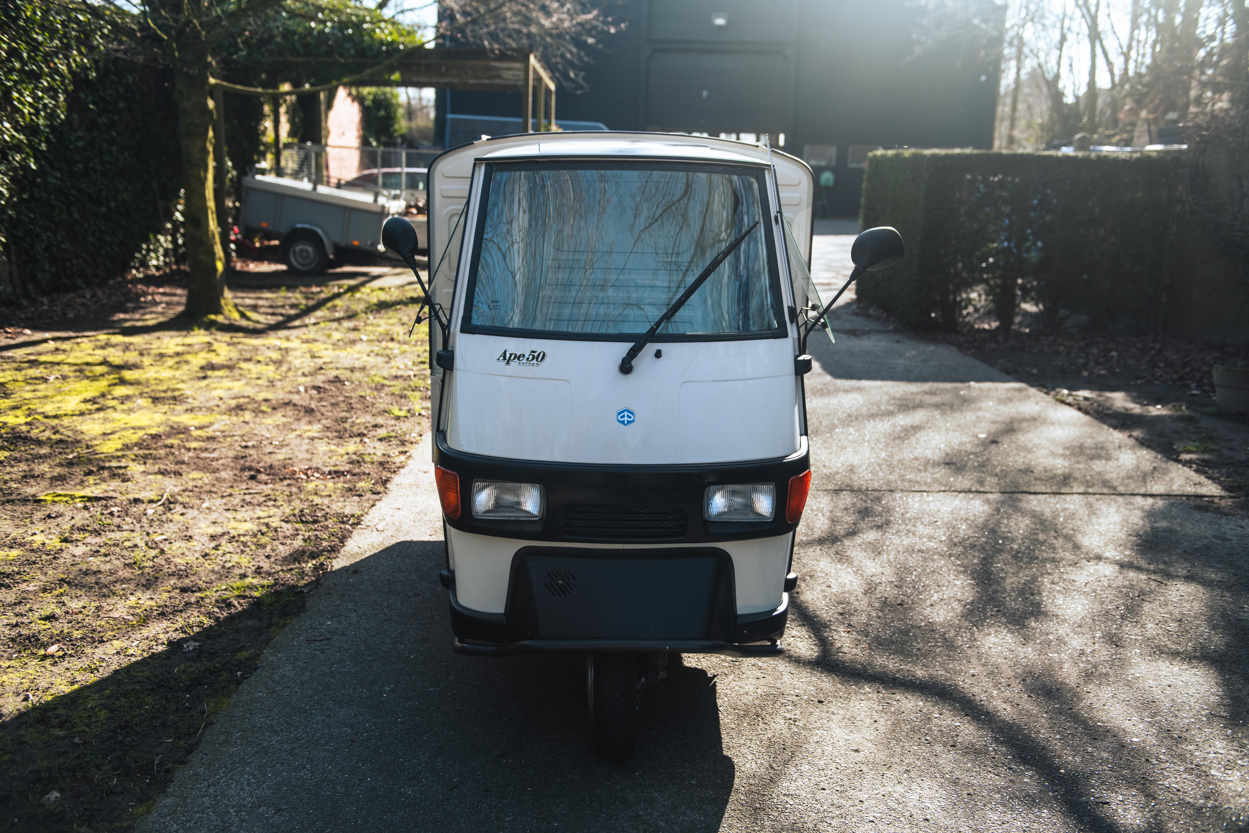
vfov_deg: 38.9
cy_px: 416
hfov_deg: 55.8
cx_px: 624
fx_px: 1180
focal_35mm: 34
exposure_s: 1/640
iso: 400
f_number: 3.5
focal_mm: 34
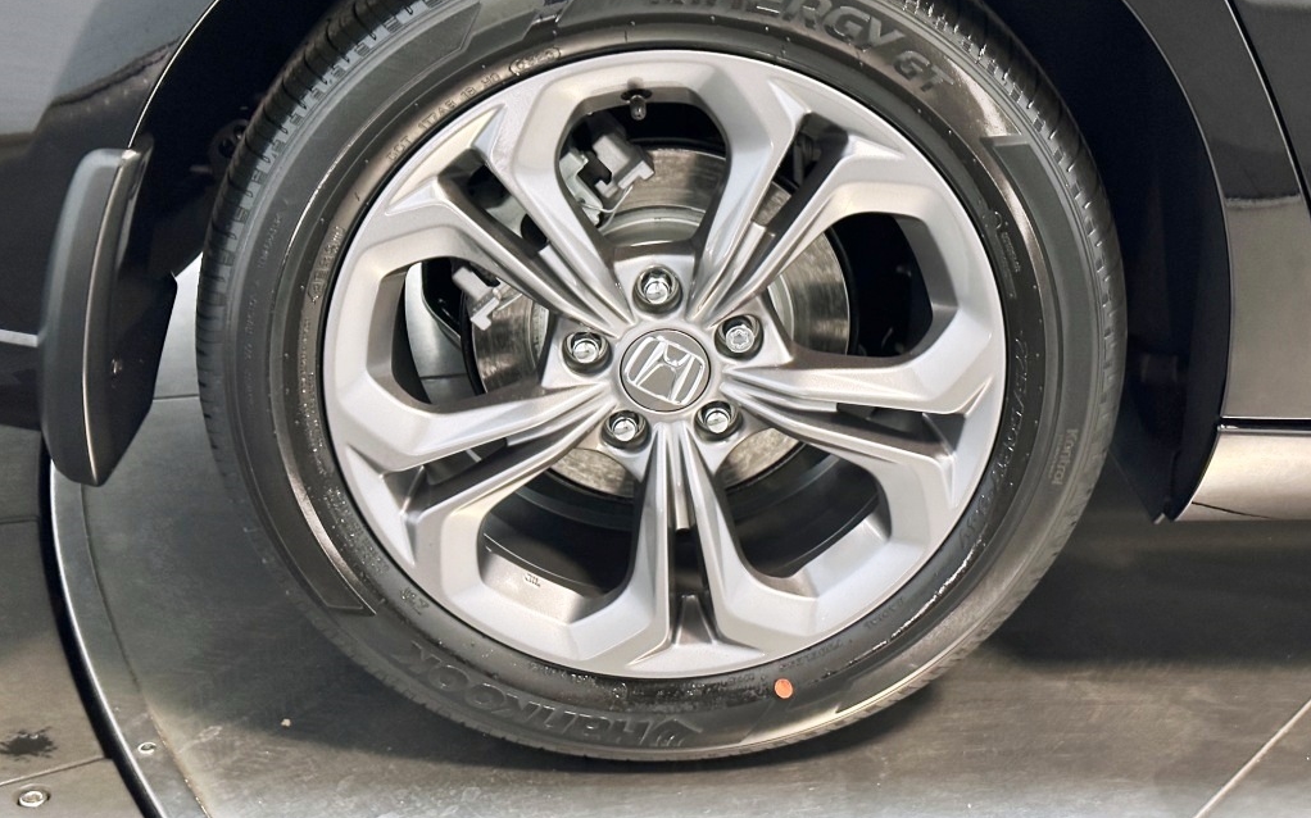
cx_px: 656
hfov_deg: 39.6
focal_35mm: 51
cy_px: 331
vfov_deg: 25.3
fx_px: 1822
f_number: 1.78
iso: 640
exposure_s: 1/30
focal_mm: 6.86
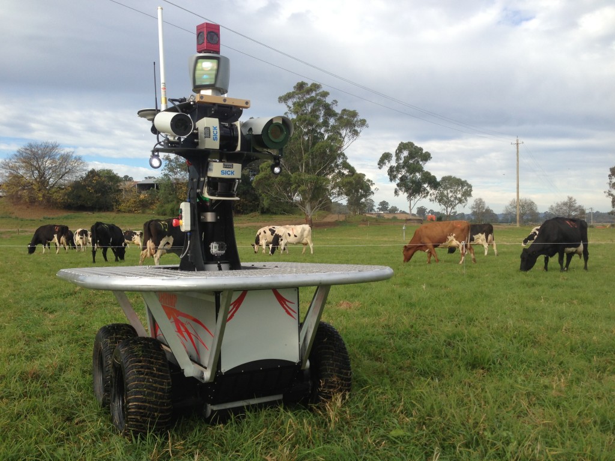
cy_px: 230
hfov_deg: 55.4
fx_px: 586
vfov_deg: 42.9
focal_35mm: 33
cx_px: 308
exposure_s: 1/797
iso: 50
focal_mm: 4.13
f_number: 2.4
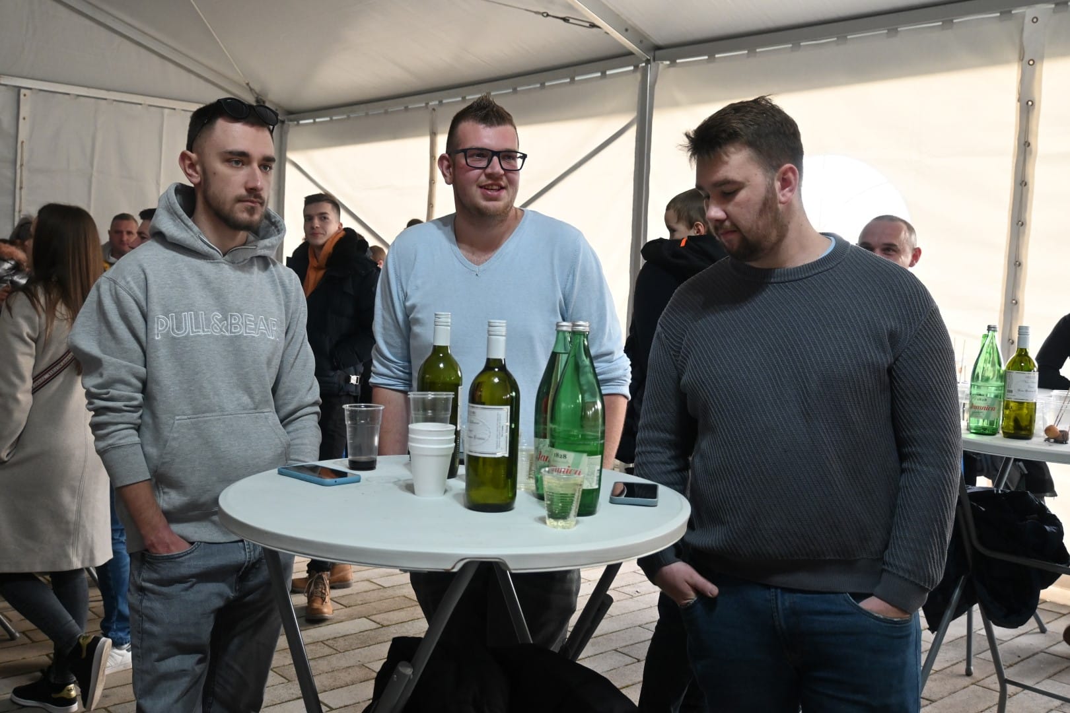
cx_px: 535
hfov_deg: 55.1
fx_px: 1025
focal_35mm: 34
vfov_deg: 38.4
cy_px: 356
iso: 900
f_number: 4.2
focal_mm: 23
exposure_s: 1/125
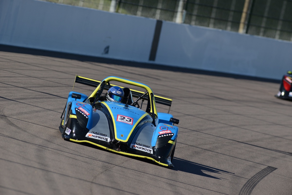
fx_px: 4868
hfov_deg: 3.4
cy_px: 98
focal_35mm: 600
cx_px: 146
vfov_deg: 2.3
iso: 200
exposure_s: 1/1250
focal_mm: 600
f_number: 6.3
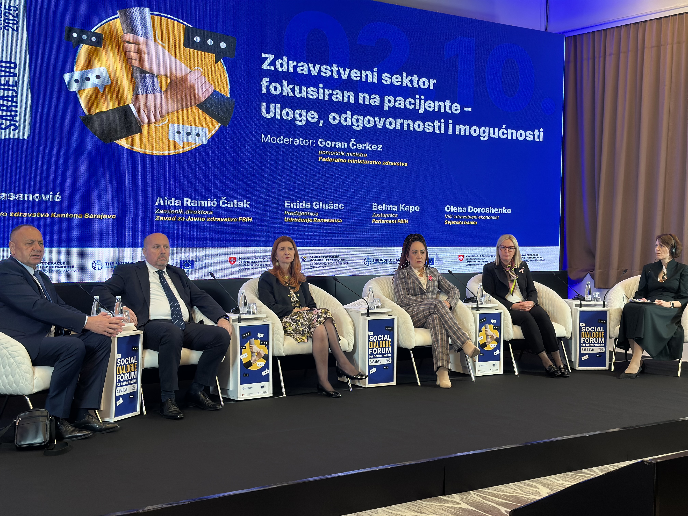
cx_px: 344
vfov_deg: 30.3
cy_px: 258
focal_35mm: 48
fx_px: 954
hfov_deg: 39.7
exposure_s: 1/71
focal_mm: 6.86
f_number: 1.78
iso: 80
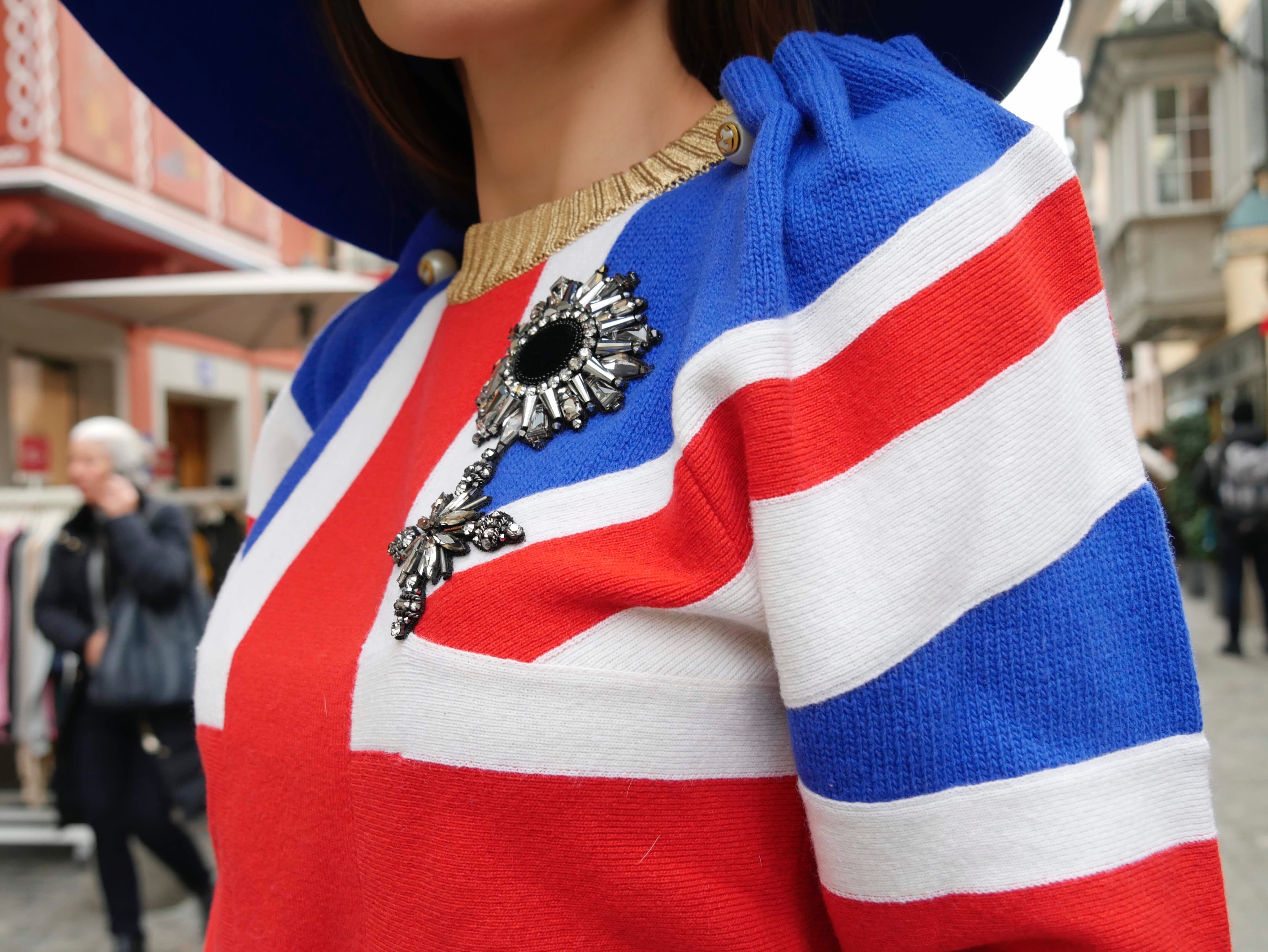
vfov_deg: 34.4
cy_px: 476
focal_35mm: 42
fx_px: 1539
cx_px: 634
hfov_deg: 44.8
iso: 400
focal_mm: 21
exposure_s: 1/80
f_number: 4.5
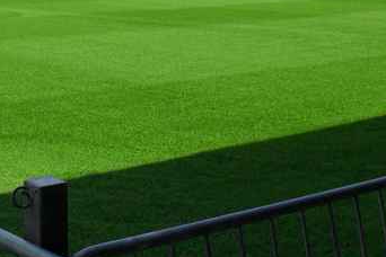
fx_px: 793
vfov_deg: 17.8
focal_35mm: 74
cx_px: 73
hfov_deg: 26.8
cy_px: -26
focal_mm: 4.9
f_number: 8.9
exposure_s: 1/180
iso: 100
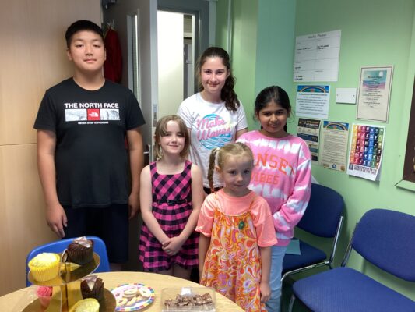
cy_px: 156
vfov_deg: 45.5
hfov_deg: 58.3
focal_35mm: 31
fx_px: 372
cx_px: 208
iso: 125
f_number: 2.4
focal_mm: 3.3
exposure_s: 1/50
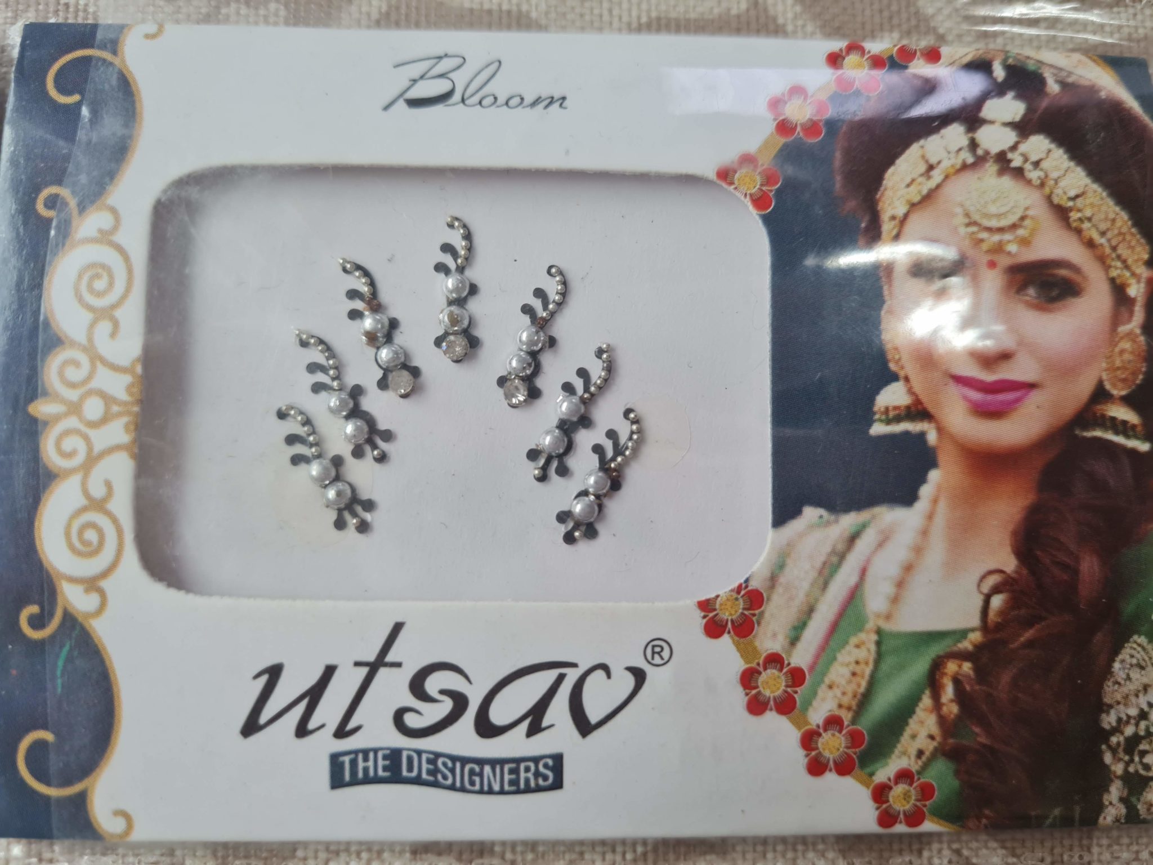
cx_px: 576
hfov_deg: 67.3
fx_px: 866
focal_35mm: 26
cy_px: 432
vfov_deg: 53.1
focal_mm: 5.4
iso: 64
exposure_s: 1/120
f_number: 1.8
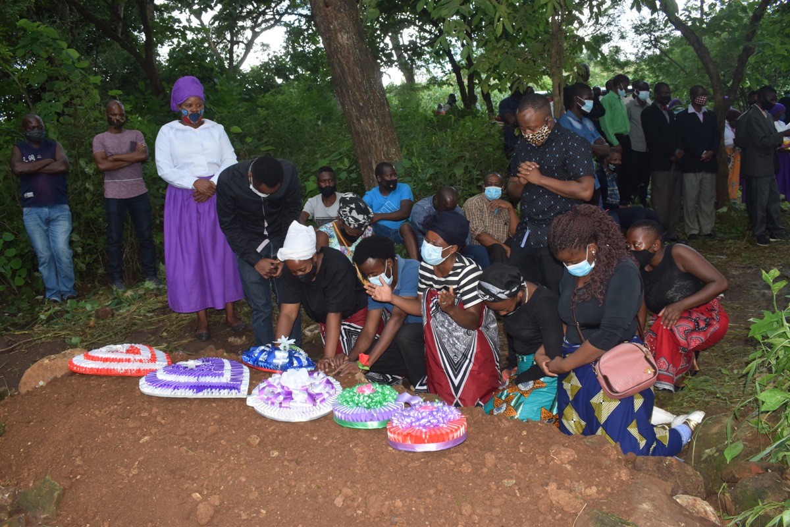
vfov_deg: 41.7
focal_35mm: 32
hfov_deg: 59.5
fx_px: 691
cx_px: 395
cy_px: 264
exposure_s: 1/100
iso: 500
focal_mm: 21
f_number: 7.1
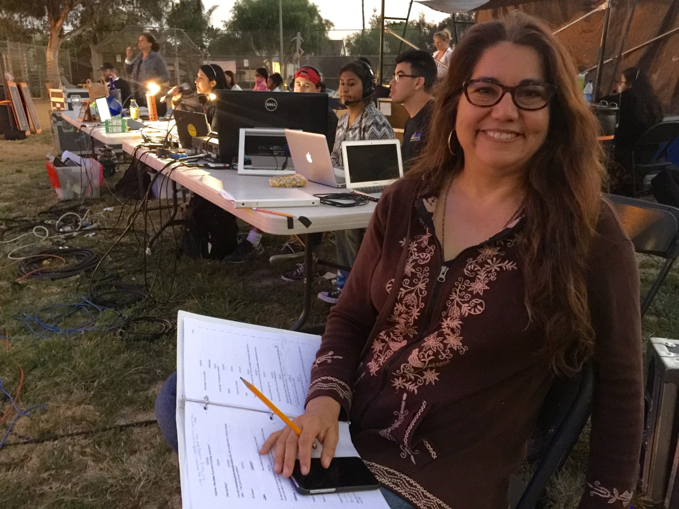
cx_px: 340
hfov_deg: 61.7
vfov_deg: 48.2
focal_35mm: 29
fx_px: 569
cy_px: 254
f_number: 2.2
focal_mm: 4.15
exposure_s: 1/4
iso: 200
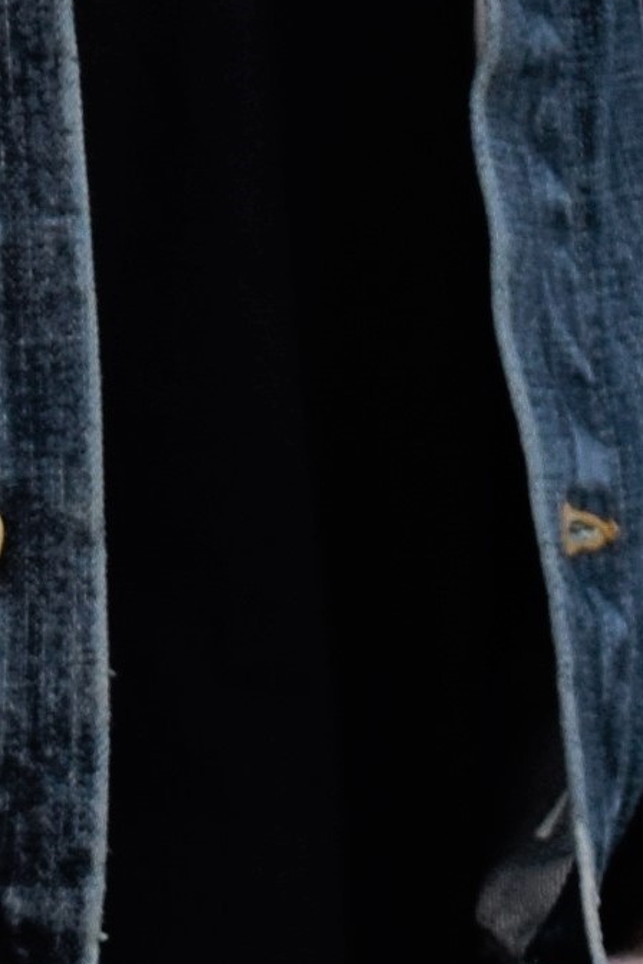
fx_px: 13153
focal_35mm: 491
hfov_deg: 2.8
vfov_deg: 4.1
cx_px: -451
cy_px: -1140
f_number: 5.6
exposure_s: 1/125
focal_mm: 55
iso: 200
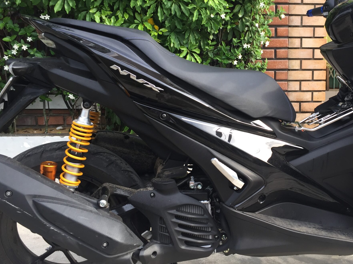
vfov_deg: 34.3
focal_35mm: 42
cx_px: 230
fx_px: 428
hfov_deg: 44.3
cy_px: 108
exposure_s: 1/127
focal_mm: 4.15
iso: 32
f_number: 2.2
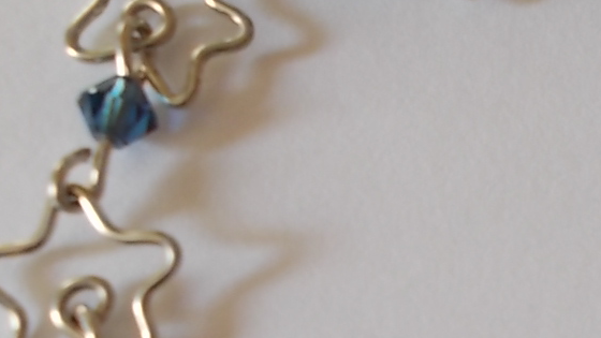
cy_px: 376
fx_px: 1291
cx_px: 573
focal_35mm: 81
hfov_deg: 25.2
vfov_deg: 14.6
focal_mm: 4.6
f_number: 3.2
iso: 100
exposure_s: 1/25
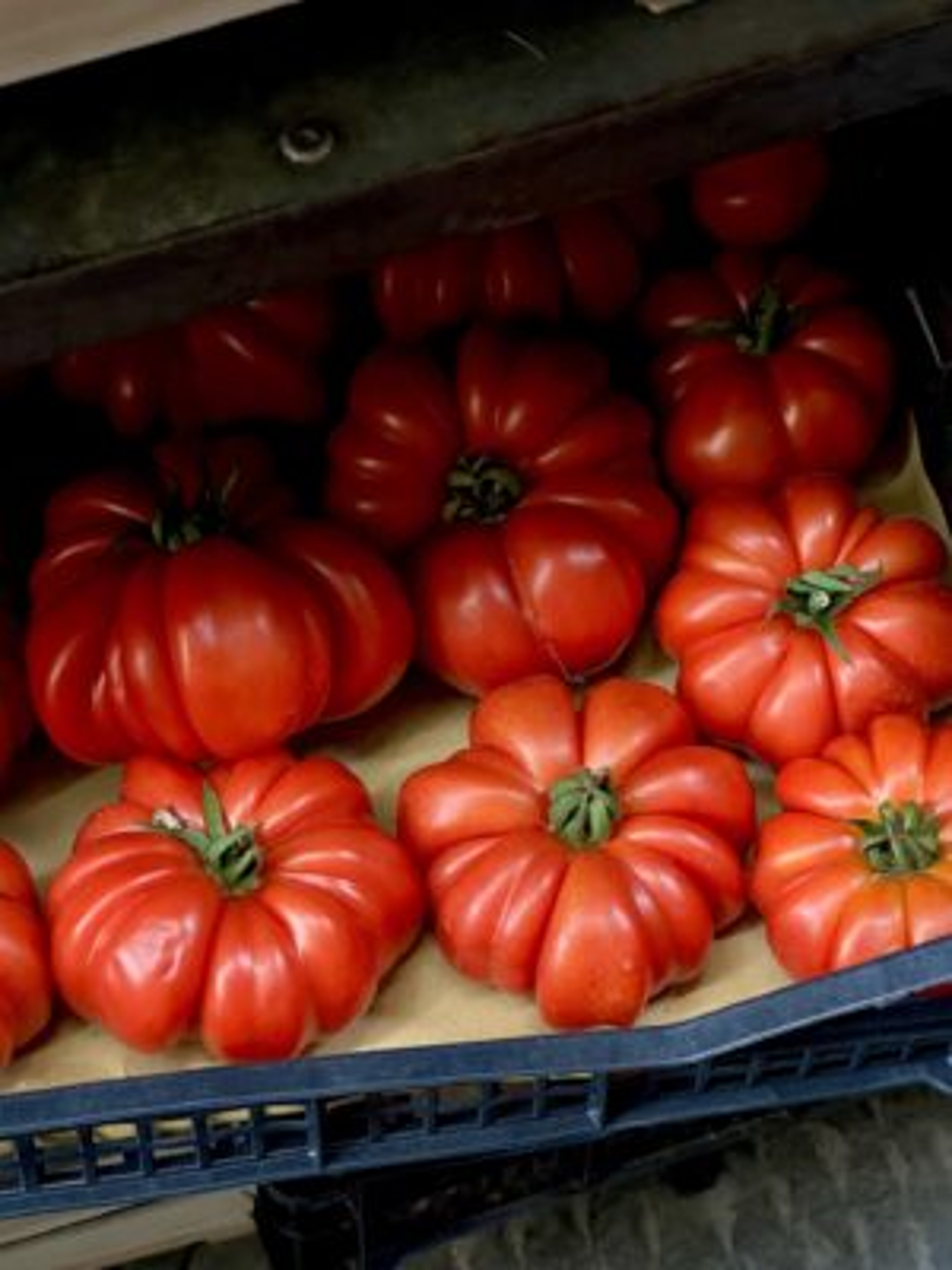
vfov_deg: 25.3
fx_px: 2824
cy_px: 635
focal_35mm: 77
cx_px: 476
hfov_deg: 19.1
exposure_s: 1/60
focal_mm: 9
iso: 320
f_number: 2.8
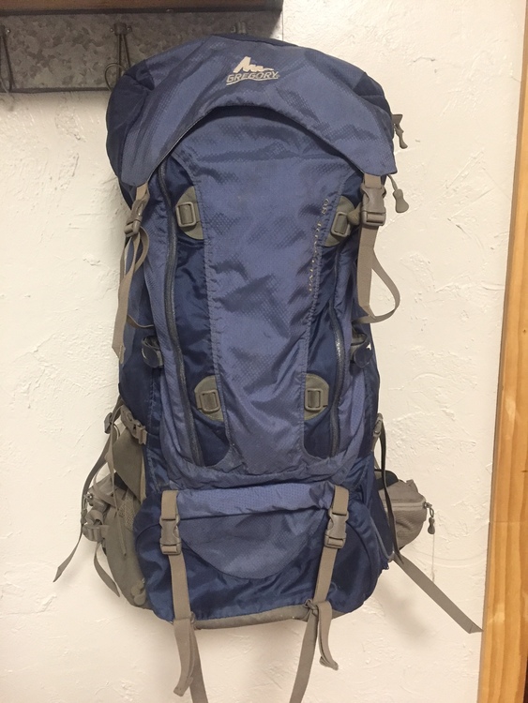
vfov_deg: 61.6
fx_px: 589
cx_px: 264
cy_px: 352
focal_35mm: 29
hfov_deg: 48.3
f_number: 2.2
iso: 250
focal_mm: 4.15
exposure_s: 1/20
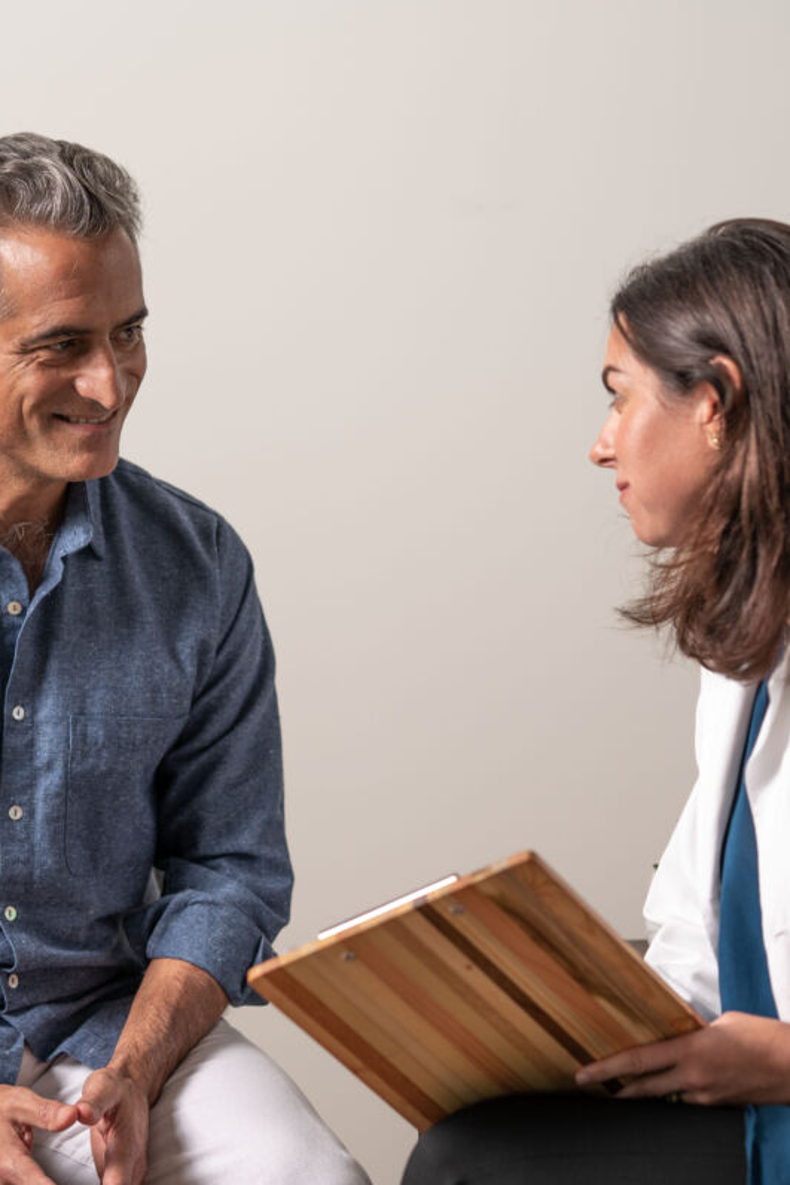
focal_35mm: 128
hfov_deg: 10.7
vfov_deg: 16.0
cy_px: 593
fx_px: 4215
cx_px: 332
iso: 50
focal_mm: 85
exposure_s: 1/80
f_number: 2.5
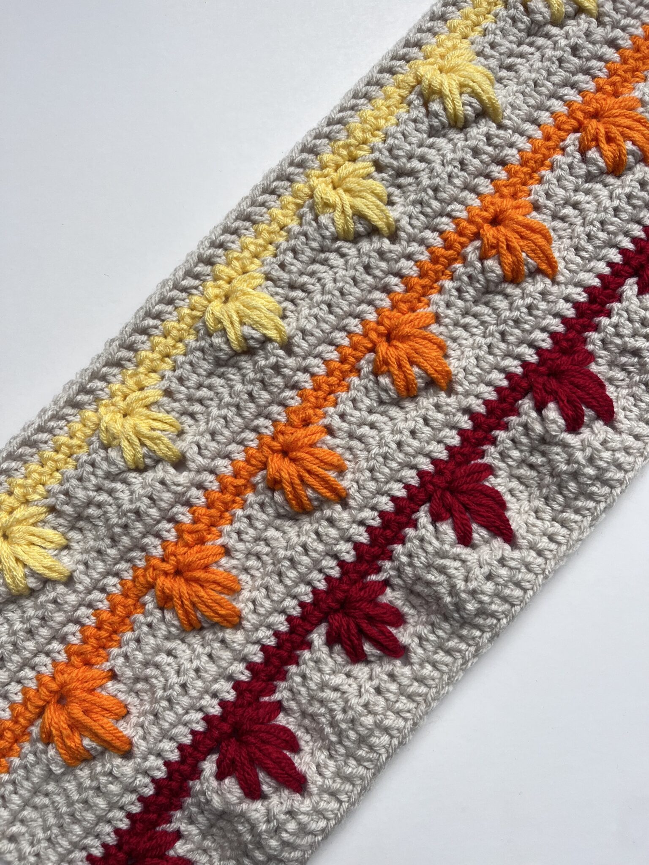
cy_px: 432
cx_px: 324
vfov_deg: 67.3
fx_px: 650
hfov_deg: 53.1
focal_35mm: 26
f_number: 1.6
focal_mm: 5.1
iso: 50
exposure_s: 1/120
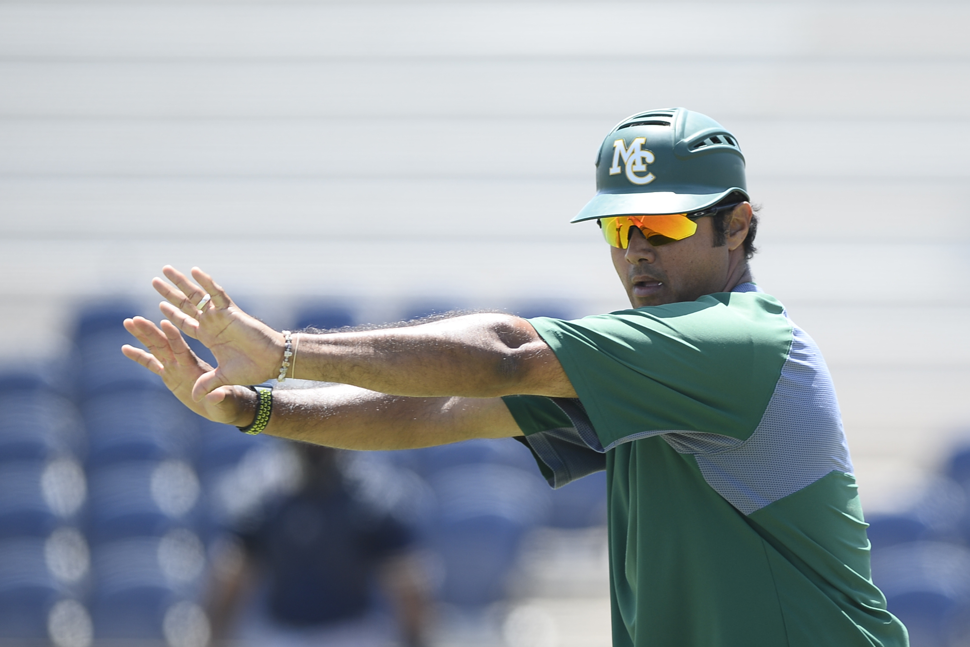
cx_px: 485
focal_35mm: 300
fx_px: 8084
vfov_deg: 4.6
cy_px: 324
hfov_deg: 6.9
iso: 160
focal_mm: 300
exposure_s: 1/1000
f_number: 2.8
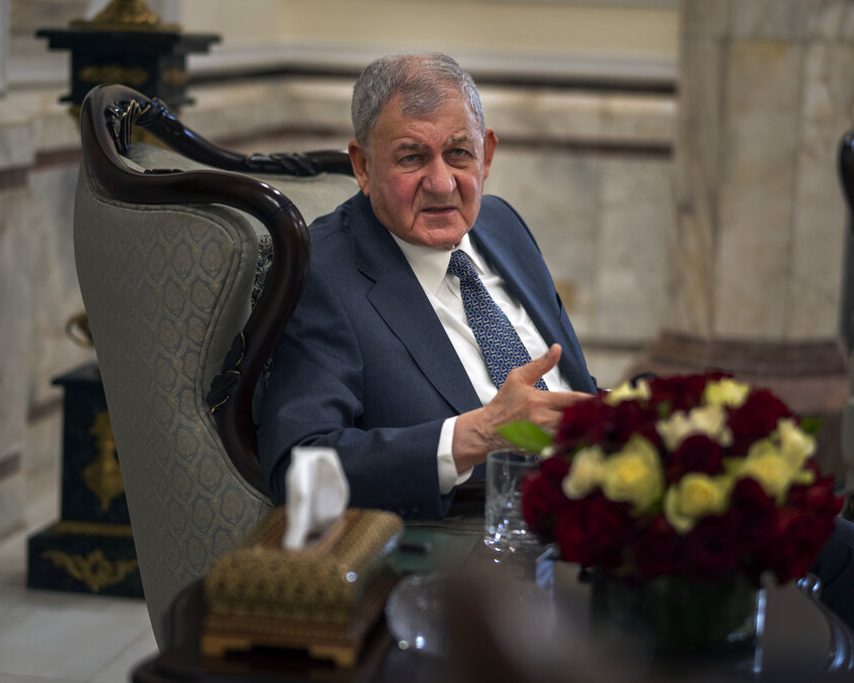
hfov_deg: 22.5
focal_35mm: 85
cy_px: 340
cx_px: 405
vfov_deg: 18.1
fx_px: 2148
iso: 400
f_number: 1.4
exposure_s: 1/100
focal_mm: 50
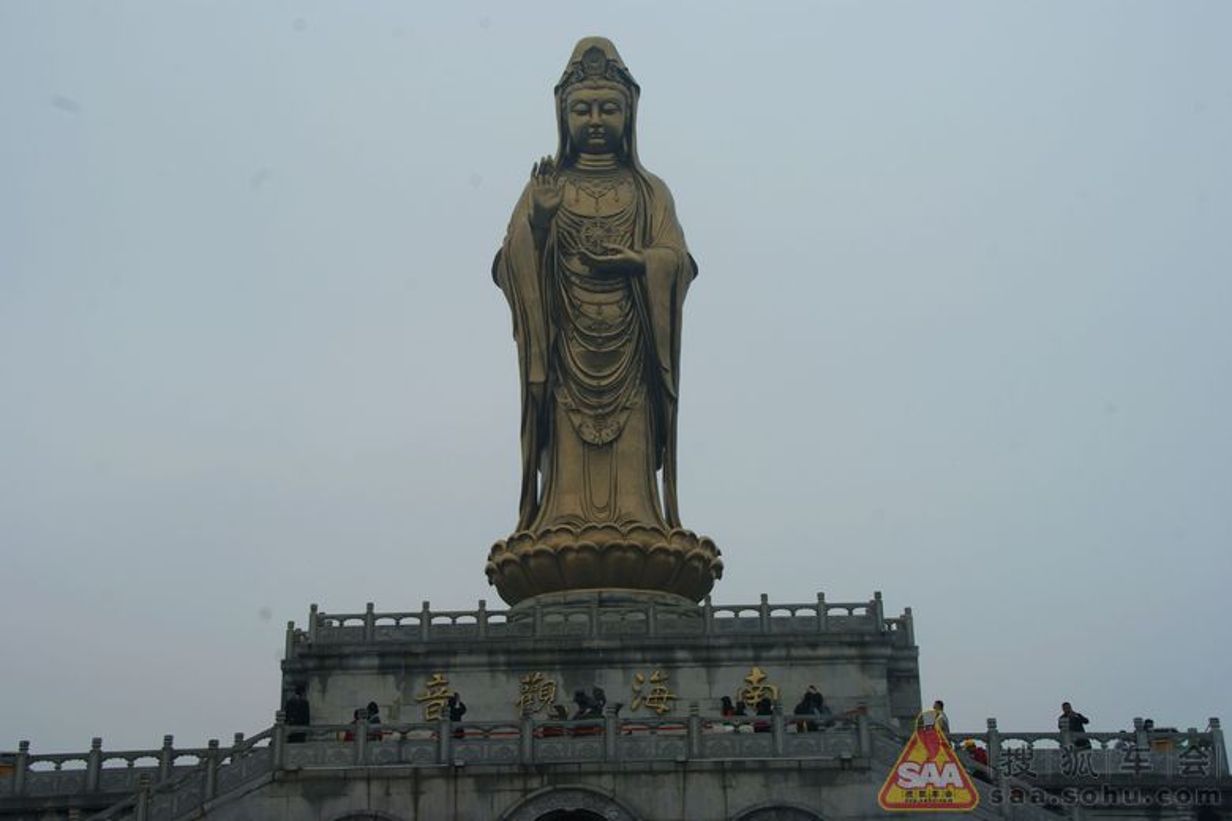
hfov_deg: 43.6
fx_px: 1540
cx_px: 616
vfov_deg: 29.9
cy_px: 410
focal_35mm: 45
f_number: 13
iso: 100
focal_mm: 30
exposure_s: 1/100
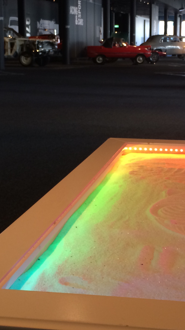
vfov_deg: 34.8
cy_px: 129
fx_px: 523
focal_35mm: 60
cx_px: 142
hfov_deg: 19.9
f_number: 2.2
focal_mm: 4.12
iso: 100
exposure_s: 1/30
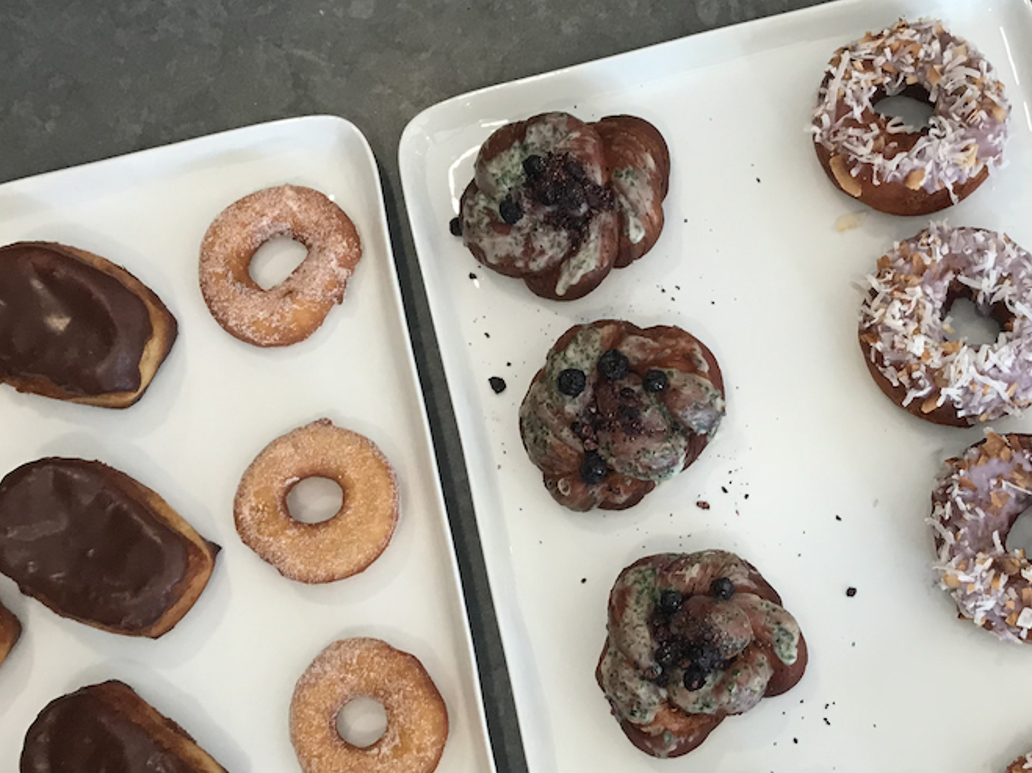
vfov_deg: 28.4
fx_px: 1520
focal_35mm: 51
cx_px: 781
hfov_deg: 36.6
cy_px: 512
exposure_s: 1/40
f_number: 1.8
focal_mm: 3.99
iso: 25
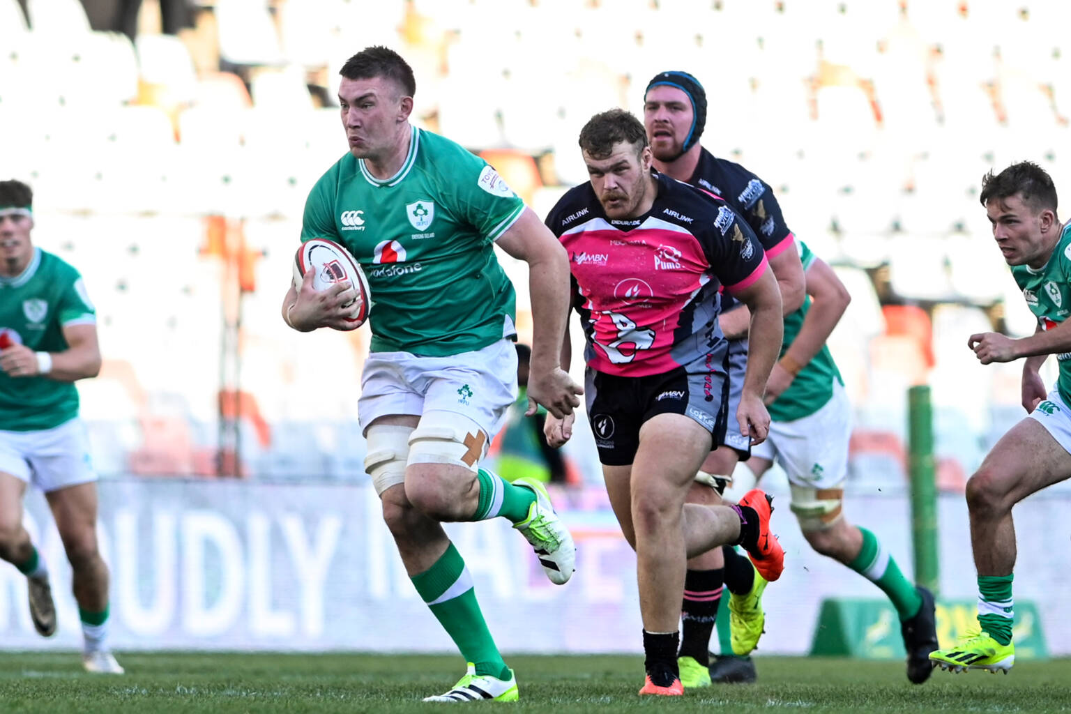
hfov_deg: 4.6
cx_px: 536
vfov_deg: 3.1
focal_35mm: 450
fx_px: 13386
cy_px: 357
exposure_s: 1/2000
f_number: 2.8
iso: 640
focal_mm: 300
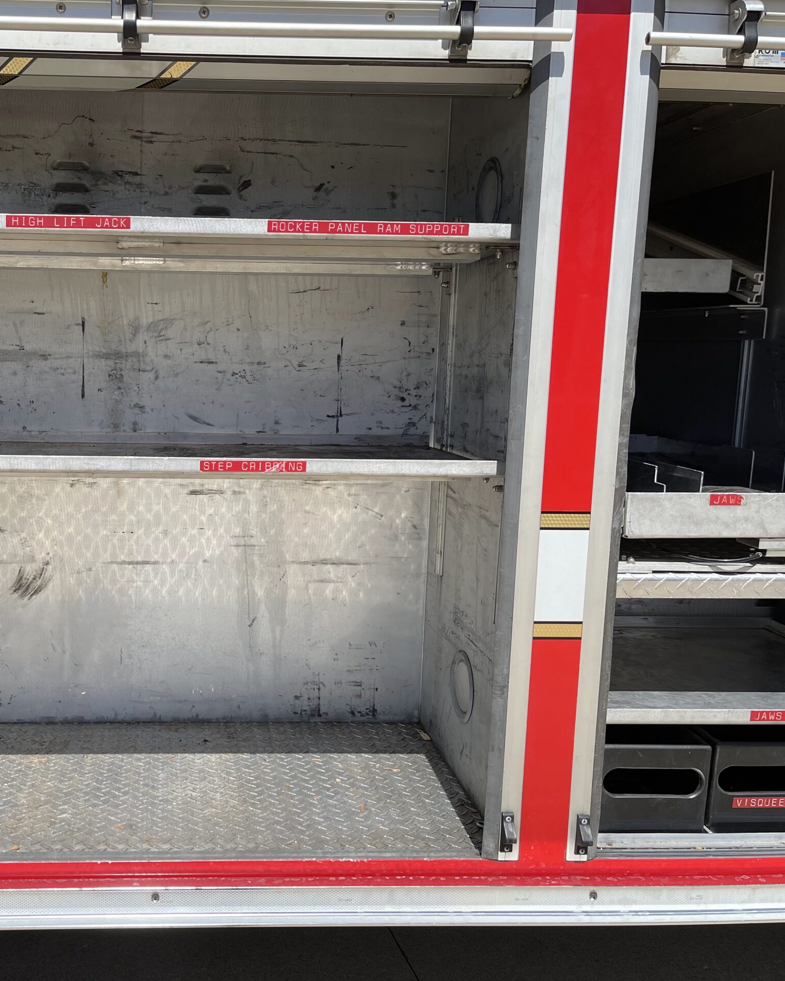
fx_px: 987
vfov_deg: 52.8
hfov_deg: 42.0
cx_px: 195
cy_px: 490
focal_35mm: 34
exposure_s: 1/3559
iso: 32
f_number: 1.6
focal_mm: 5.1
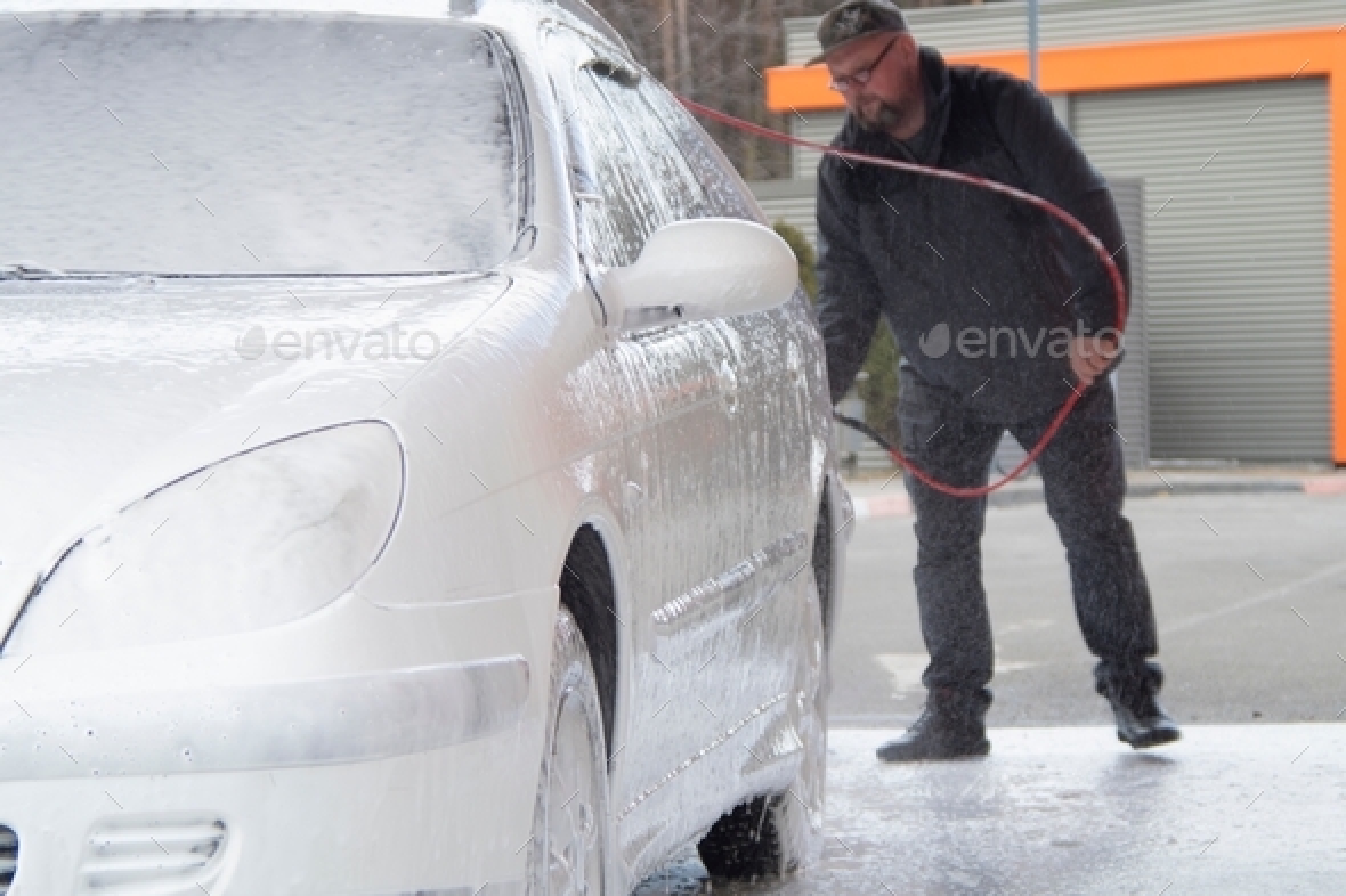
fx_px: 4485
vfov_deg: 11.4
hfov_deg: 17.1
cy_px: 448
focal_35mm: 120
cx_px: 673
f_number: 5.6
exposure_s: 1/80
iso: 100
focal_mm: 80
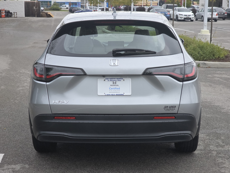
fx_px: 458
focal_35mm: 69
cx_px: 115
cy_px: 86
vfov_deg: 21.3
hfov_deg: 28.2
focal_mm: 7.9
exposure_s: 1/487
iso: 50
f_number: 2.4
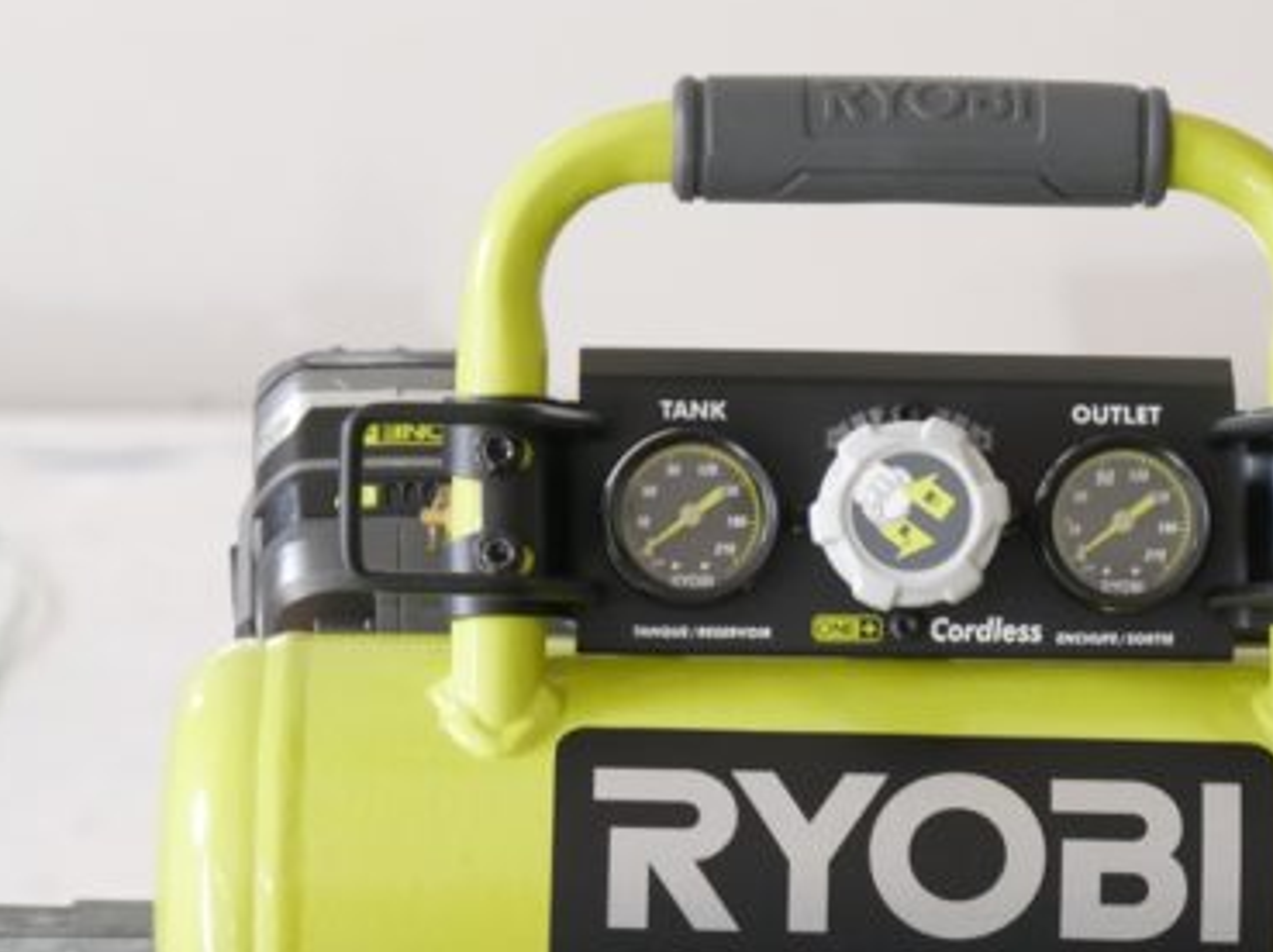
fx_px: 6870
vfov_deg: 7.9
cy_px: 717
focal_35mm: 187
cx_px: 954
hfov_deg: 10.6
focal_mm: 55
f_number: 5.1
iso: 2500
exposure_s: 1/125
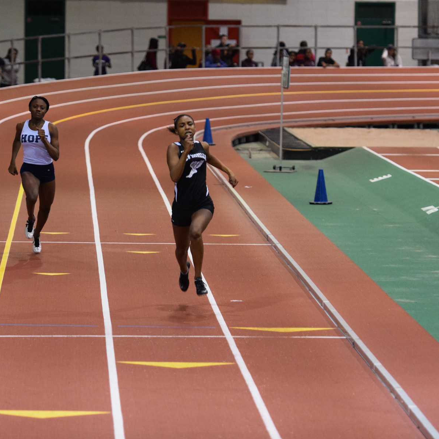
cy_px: 220
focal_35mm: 240
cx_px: 164
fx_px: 3438
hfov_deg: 7.3
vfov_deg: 7.3
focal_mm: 125
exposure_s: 1/500
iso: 2500
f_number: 2.8
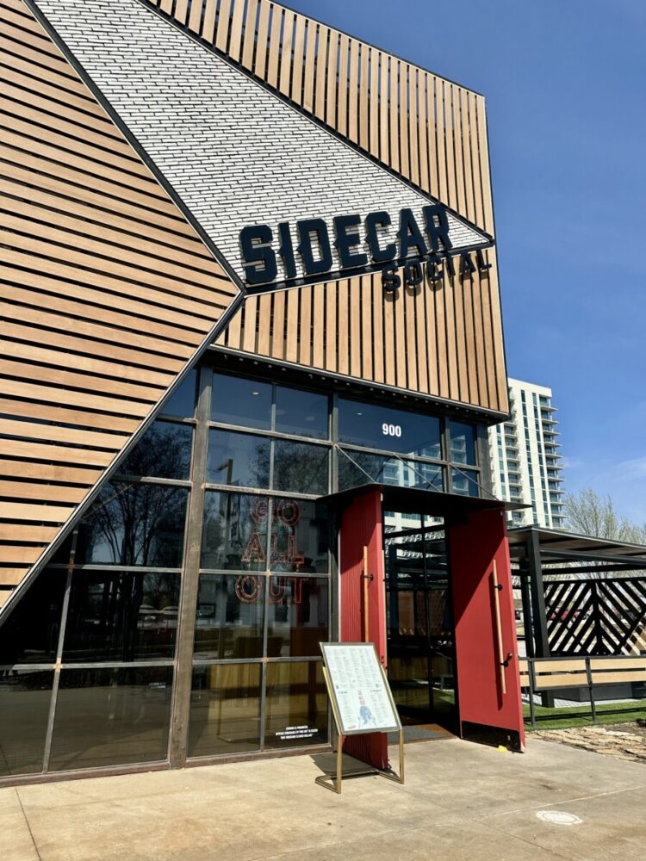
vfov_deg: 71.6
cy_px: 430
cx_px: 323
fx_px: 597
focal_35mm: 24
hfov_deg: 56.8
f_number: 1.78
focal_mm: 6.86
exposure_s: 1/5263
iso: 80
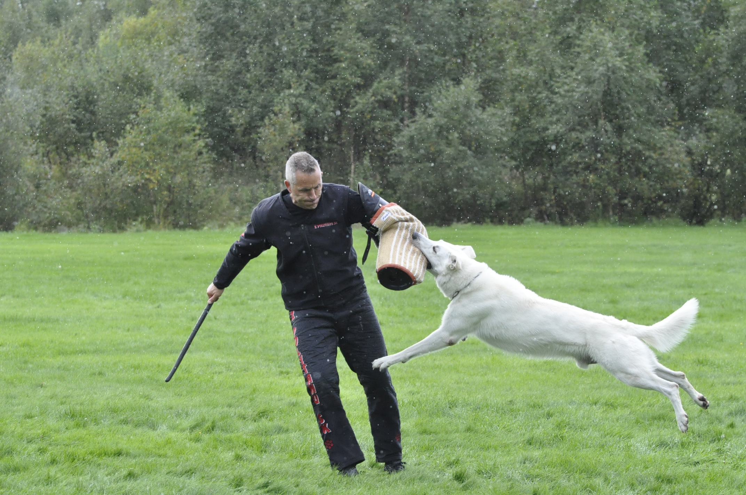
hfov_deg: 13.1
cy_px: 248
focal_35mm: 158
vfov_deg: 8.7
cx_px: 373
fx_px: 3260
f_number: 5.6
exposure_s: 1/1600
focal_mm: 105
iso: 2000
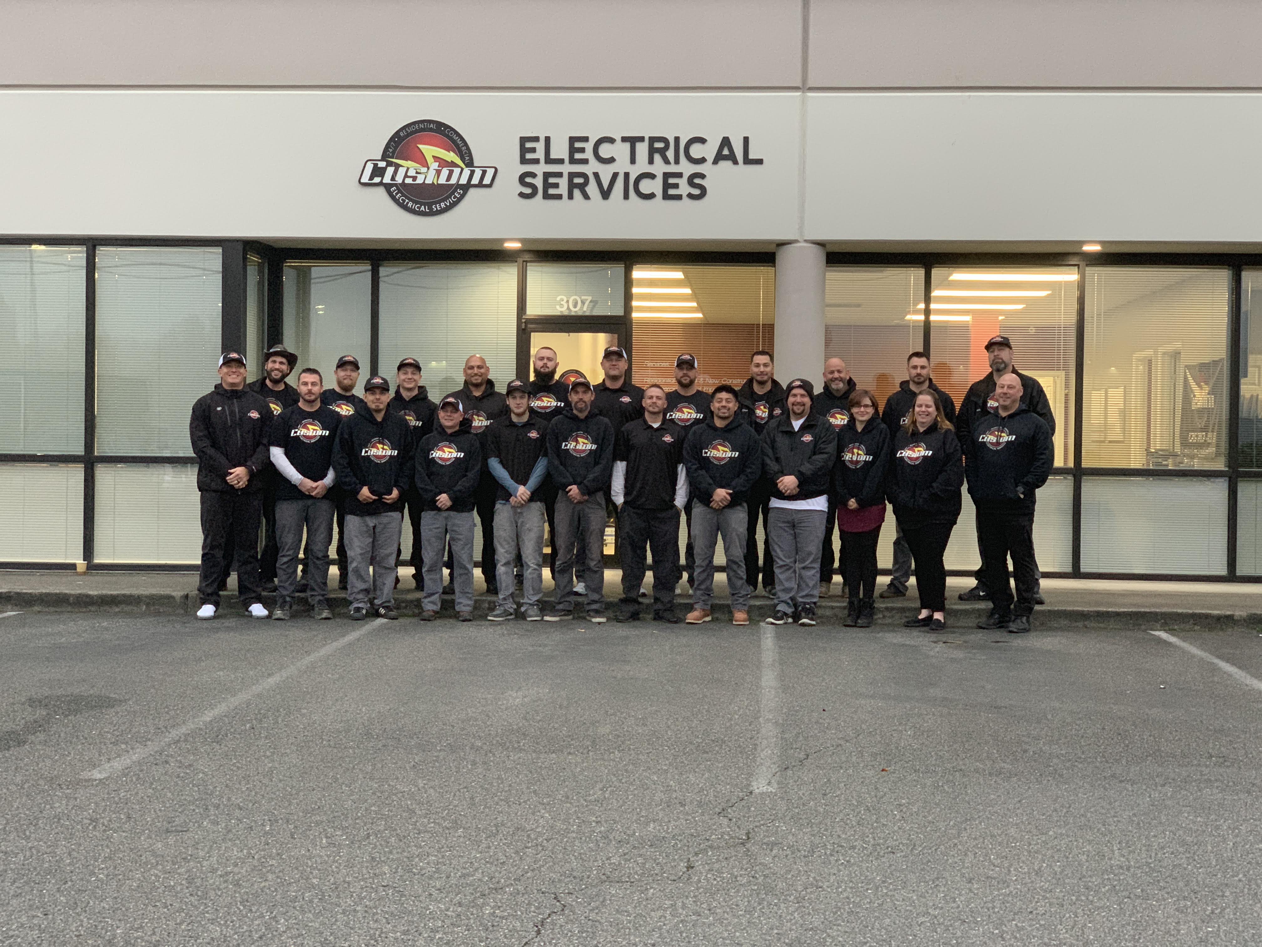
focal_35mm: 52
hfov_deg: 36.8
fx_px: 1896
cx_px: 631
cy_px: 474
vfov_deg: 28.0
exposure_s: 1/60
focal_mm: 6
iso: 400
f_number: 2.4
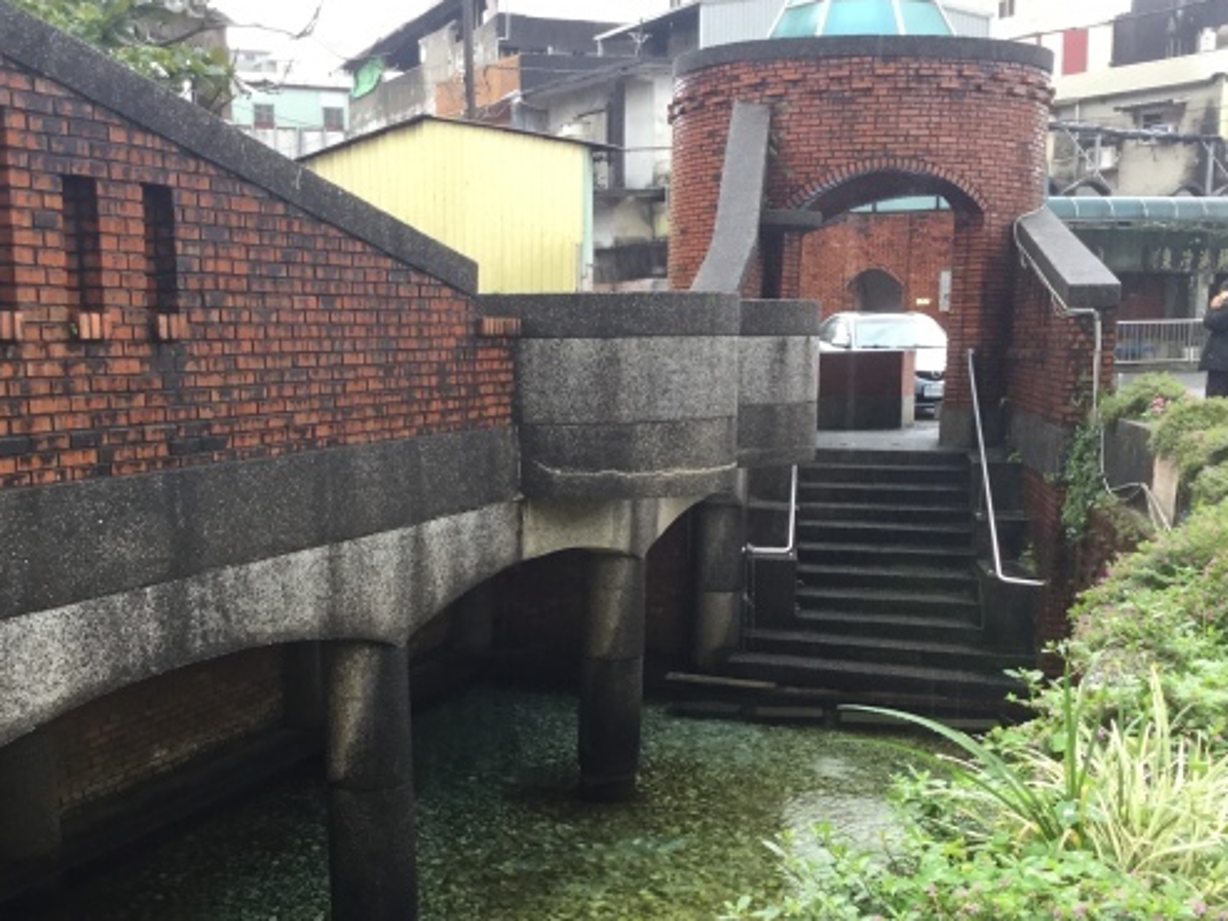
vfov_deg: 32.6
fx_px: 1561
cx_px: 481
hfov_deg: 42.7
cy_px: 619
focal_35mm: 44
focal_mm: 3.3
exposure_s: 1/40
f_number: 2.4
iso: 25
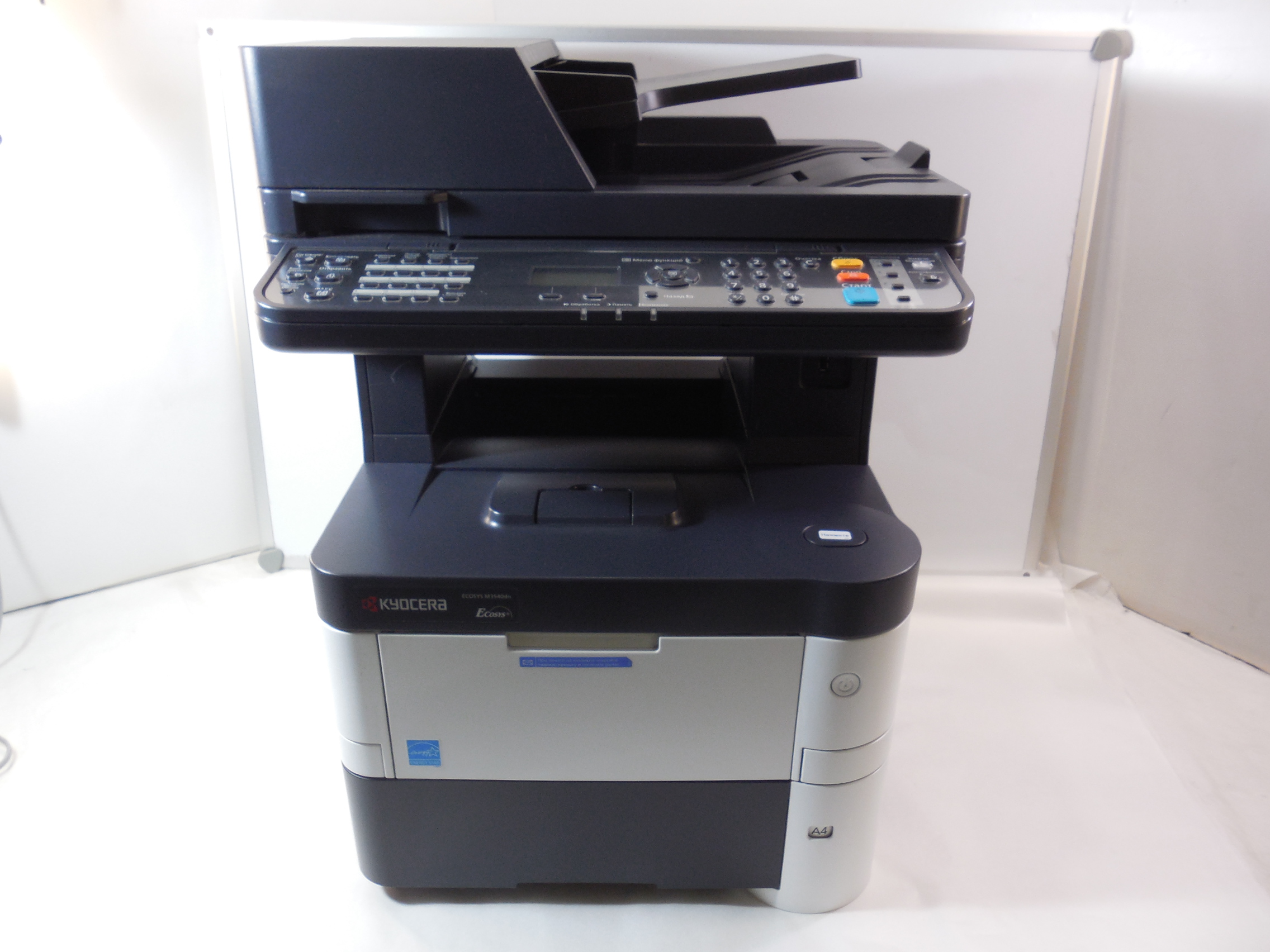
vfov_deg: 53.1
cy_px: 476
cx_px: 635
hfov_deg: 67.3
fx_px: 954
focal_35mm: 26
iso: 200
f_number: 3.5
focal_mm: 4.6
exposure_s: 1/30
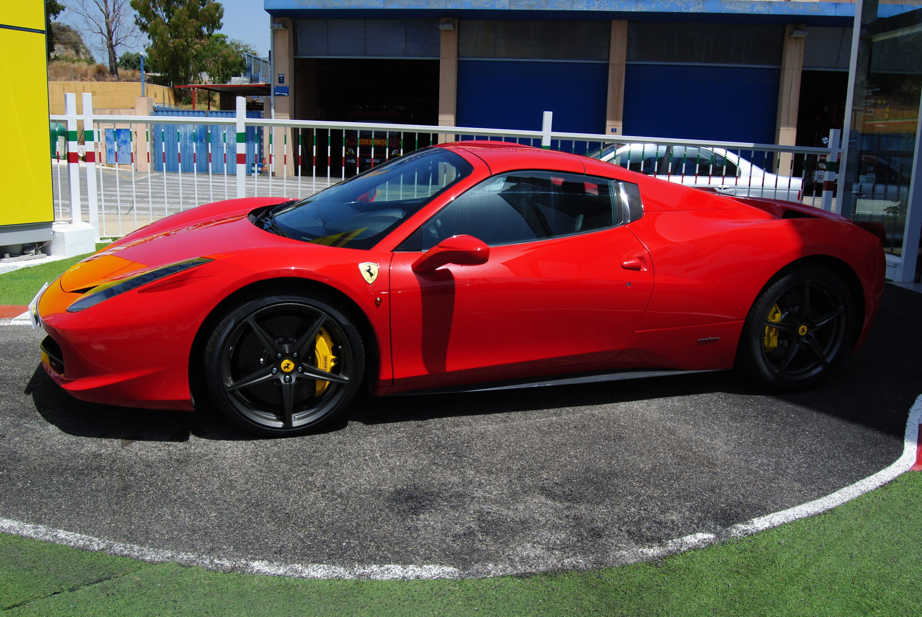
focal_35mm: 30
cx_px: 461
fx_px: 769
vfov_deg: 43.7
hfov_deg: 61.9
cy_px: 308
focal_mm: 20
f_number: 10
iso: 110
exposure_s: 1/250
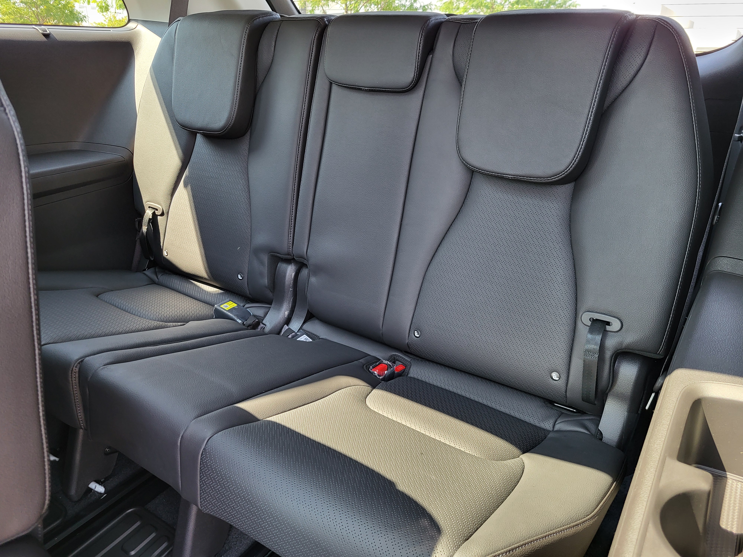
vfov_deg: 53.1
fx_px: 558
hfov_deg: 67.3
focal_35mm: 26
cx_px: 372
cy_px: 278
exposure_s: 1/60
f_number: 1.8
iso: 160
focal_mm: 5.4
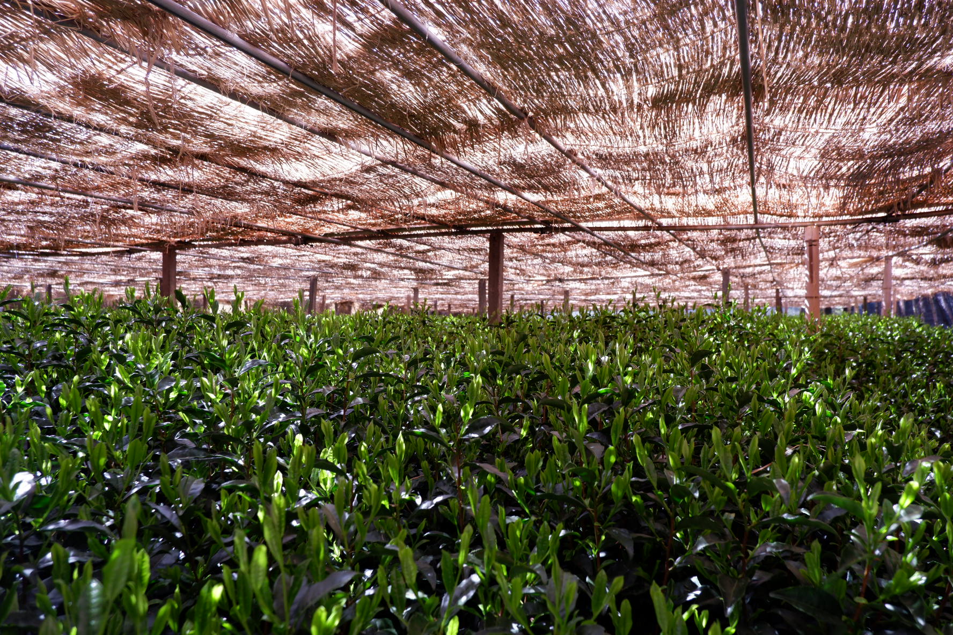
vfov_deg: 55.1
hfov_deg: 76.1
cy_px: 318
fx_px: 609
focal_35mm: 23
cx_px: 476
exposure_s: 1/45
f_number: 4
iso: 400
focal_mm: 15
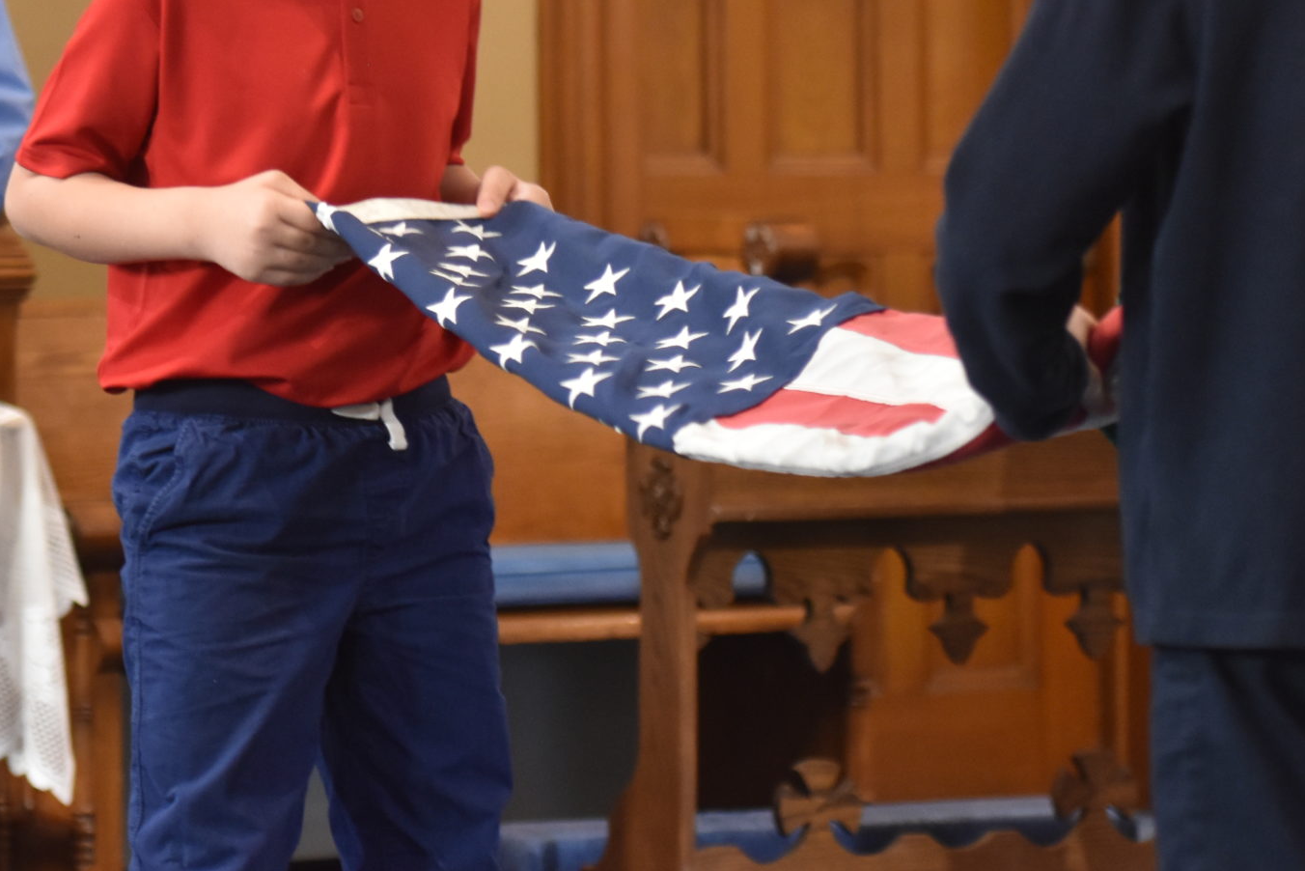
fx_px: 7720
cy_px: 51
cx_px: 228
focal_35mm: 213
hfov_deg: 9.6
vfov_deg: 6.4
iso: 1250
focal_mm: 75
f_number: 2.8
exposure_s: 1/40
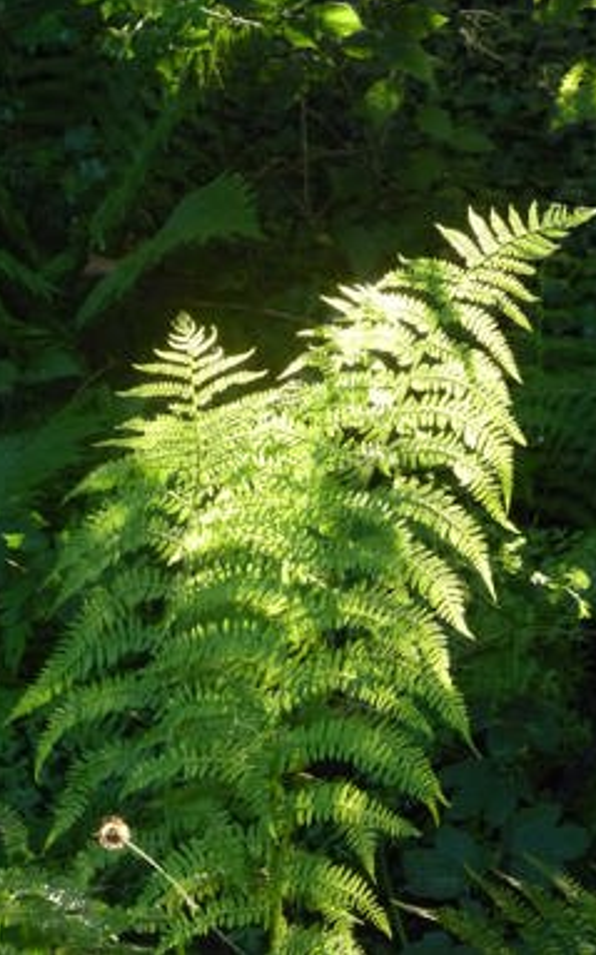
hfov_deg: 11.2
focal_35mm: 117
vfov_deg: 17.8
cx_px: 268
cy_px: 474
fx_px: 3044
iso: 800
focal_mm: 19.5
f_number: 4.8
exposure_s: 1/50
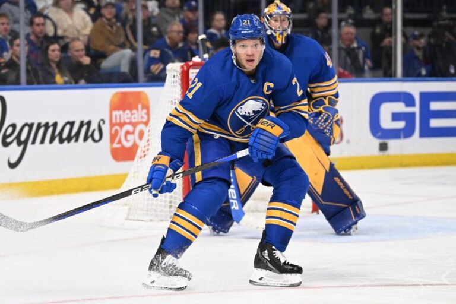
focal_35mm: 120
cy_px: 152
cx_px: 228
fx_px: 1520
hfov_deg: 17.1
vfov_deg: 11.4
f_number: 3.5
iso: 3200
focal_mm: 120
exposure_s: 1/1600
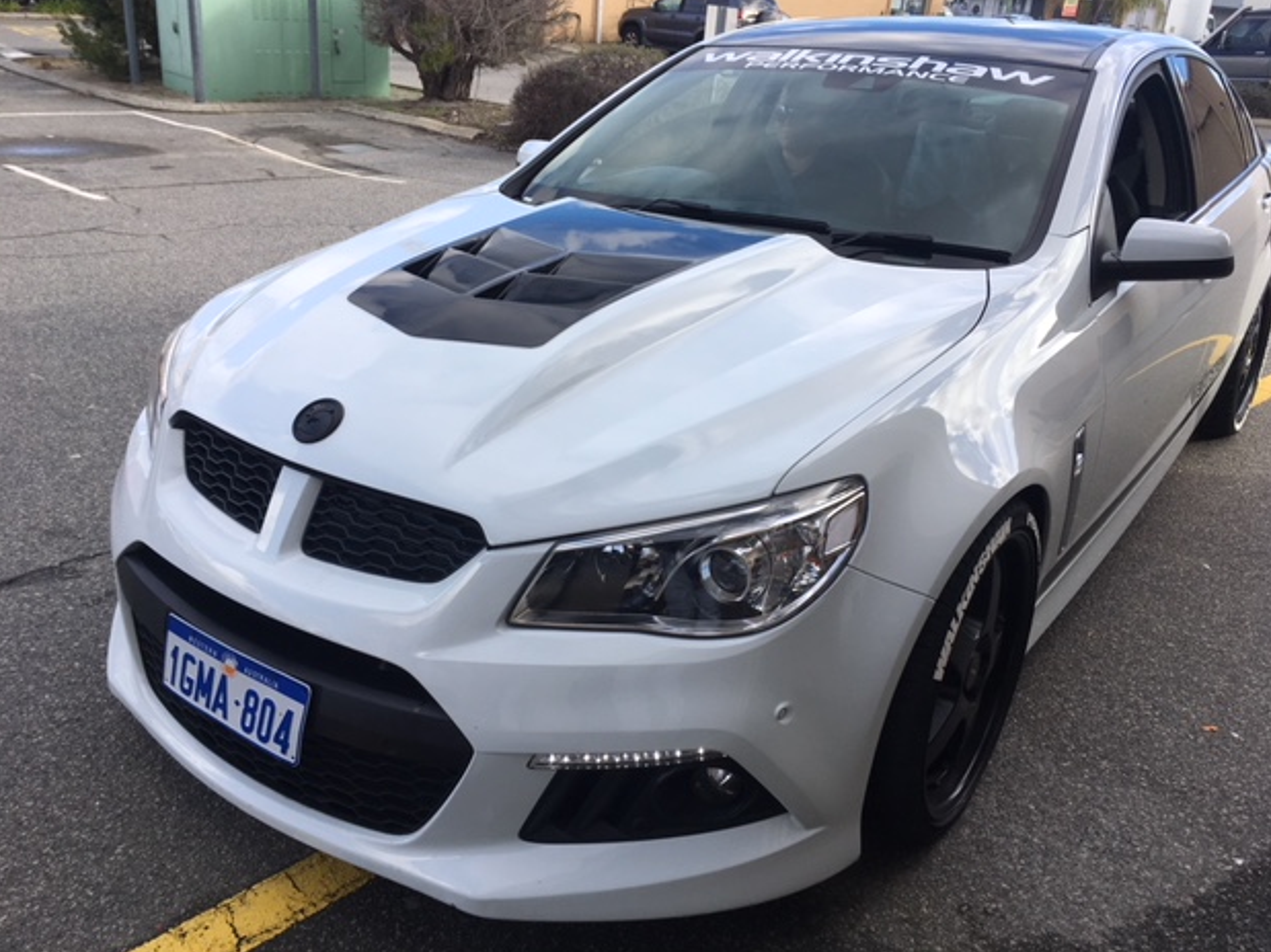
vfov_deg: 46.8
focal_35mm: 30
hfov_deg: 60.0
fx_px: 1101
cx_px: 651
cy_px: 468
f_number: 2.2
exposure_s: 1/746
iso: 25
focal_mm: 4.15
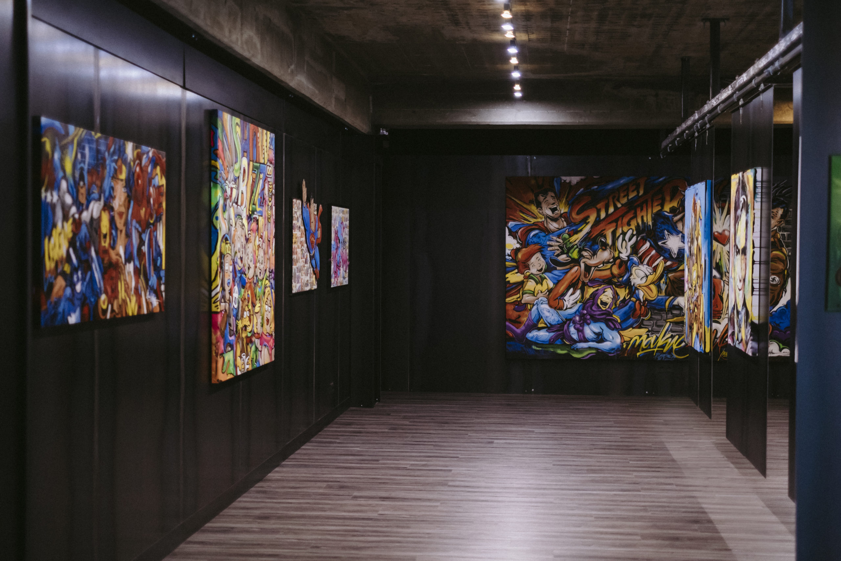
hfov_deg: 37.5
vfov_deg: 25.5
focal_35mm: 53
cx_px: 420
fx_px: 1238
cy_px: 280
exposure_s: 1/125
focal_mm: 35
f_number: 1.4
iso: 1600
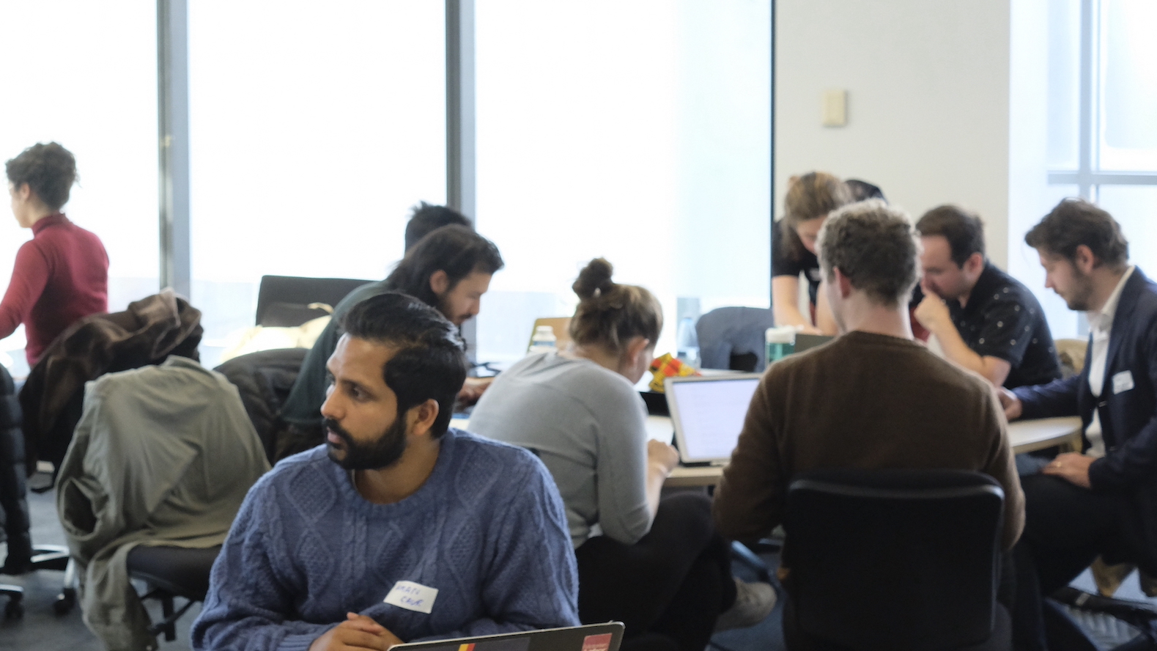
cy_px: 198
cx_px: 311
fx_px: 2086
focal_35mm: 68
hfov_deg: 30.6
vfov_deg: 17.7
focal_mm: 27
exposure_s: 1/125
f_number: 4
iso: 1250
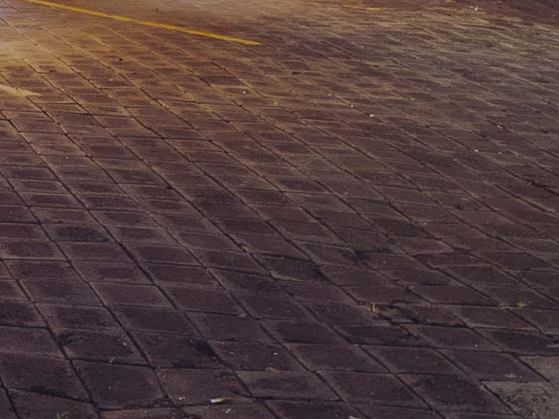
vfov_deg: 13.2
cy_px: -541
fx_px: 1421
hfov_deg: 20.2
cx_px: -182
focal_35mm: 88
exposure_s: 1/1.67
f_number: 2.8
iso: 200
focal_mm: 7
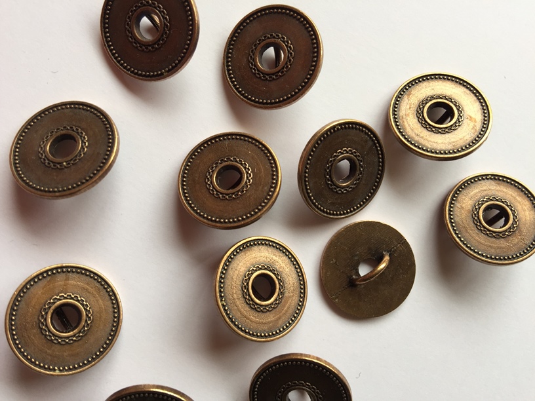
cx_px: 268
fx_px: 448
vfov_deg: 48.2
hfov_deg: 61.7
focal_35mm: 29
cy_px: 200
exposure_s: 1/50
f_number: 2.2
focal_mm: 4.15
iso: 32
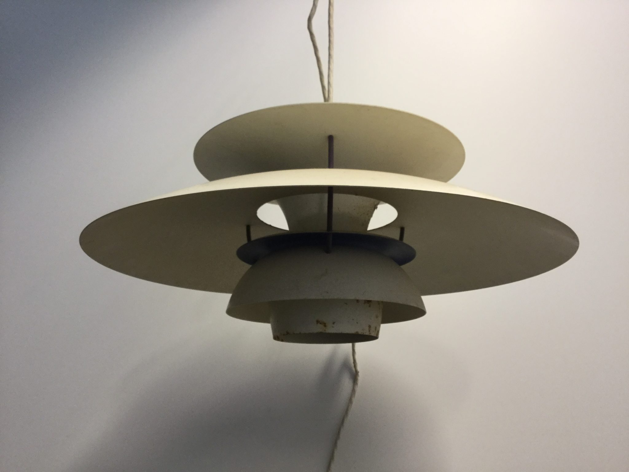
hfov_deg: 58.4
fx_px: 563
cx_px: 314
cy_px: 236
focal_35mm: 31
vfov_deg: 45.4
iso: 50
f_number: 2.4
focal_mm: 3.3
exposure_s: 1/33
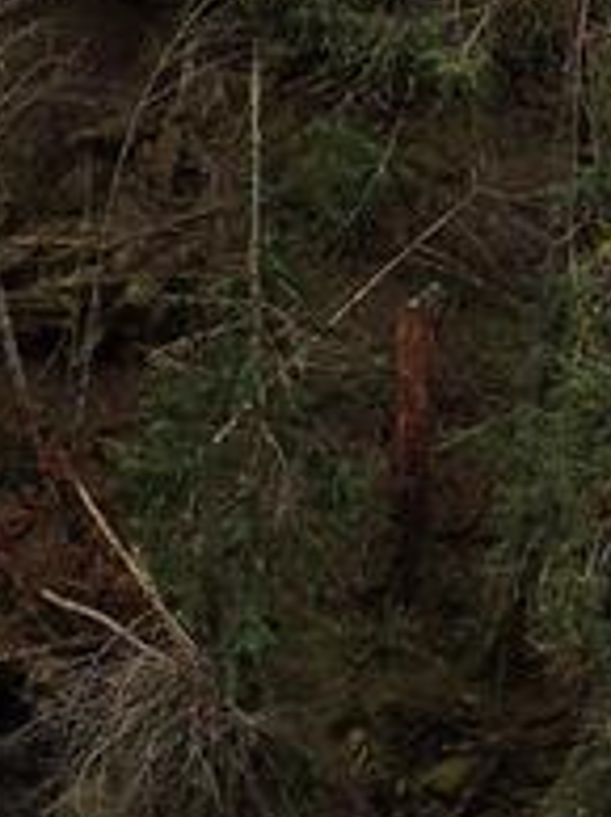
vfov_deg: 4.2
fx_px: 11180
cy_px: 392
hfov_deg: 3.1
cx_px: -278
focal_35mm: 474
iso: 100
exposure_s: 1/40
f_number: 4
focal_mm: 15.1
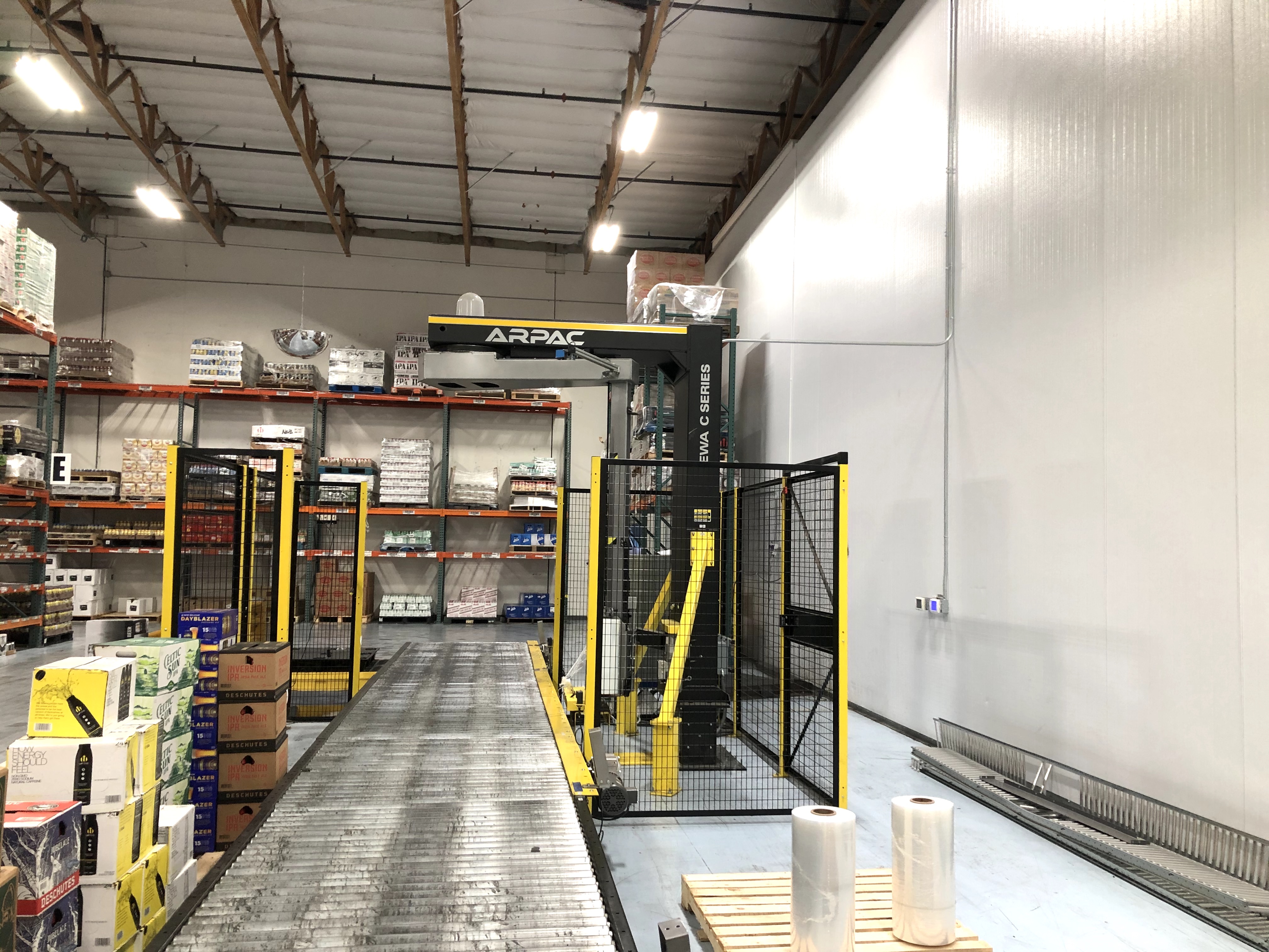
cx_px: 634
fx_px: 1026
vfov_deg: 49.7
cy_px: 476
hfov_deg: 63.4
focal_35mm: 28
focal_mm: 3.99
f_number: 1.8
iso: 40
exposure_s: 1/30
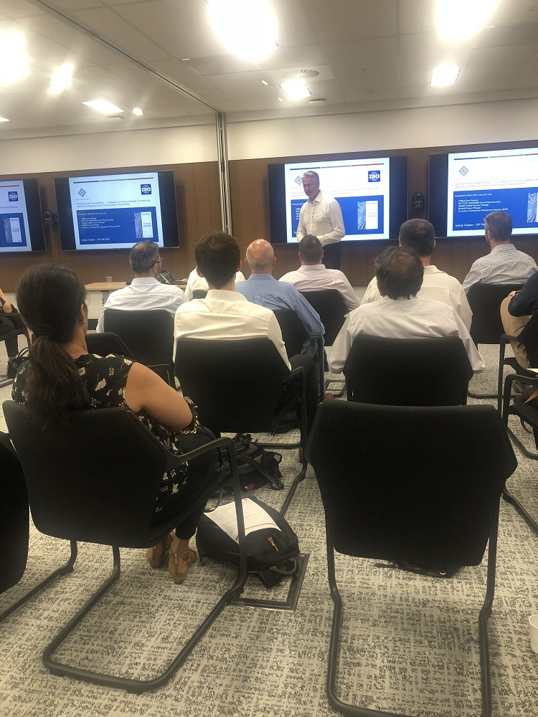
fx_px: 580
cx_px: 269
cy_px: 358
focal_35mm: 28
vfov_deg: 63.4
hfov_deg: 49.7
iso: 40
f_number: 1.8
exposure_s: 1/33
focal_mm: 3.99
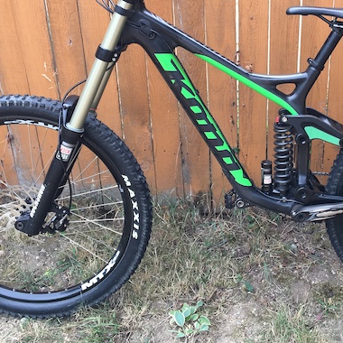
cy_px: 121
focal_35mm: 54
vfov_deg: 31.4
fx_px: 605
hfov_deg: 31.3
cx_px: 243
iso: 25
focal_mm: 4.15
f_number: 2.2
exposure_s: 1/120
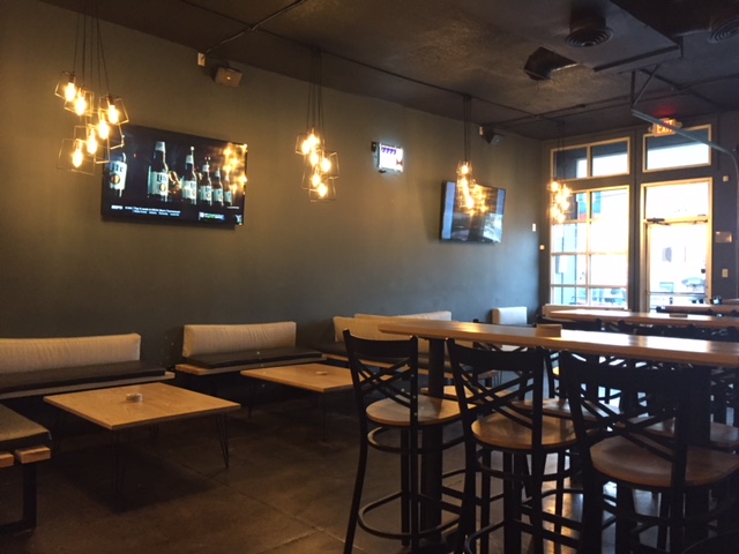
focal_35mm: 29
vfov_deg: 48.2
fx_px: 619
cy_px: 277
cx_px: 370
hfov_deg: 61.7
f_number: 2.2
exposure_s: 1/30
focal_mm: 4.15
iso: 250
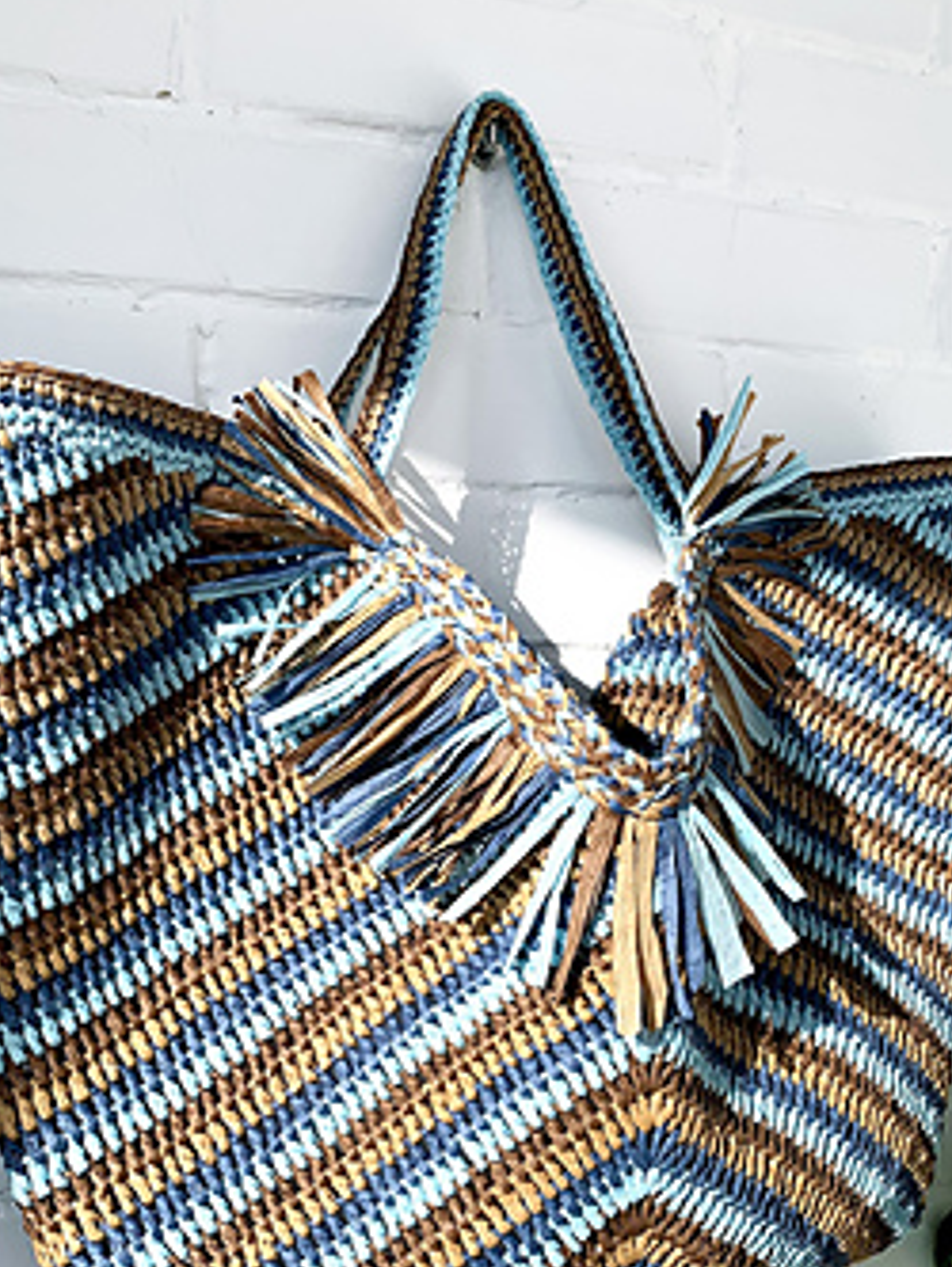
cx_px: 527
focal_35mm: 39
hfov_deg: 36.8
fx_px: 1429
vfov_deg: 47.2
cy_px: 833
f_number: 1.8
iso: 25
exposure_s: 1/1916
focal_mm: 4.25
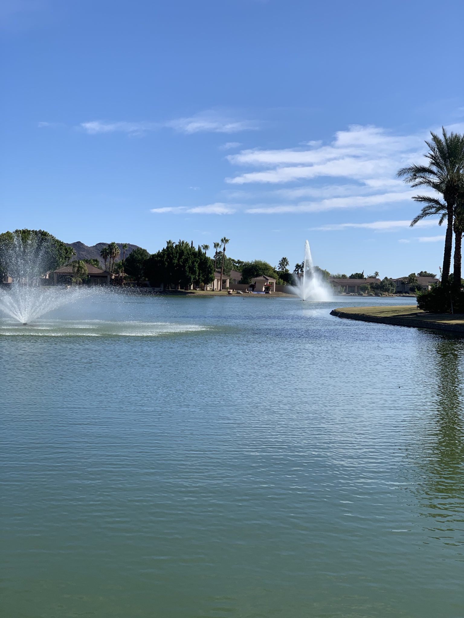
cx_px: 232
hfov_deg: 28.0
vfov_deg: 36.8
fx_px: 929
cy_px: 309
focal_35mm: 52
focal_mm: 6
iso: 16
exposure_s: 1/1546
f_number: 2.4
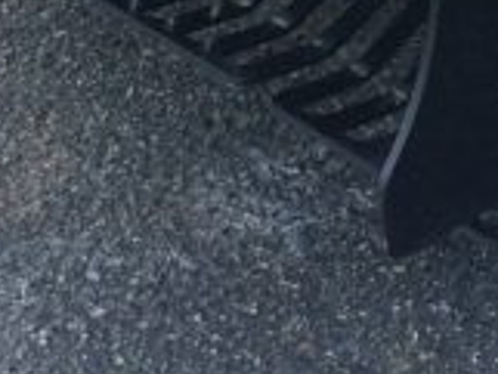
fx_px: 2649
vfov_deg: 7.5
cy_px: -535
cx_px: 544
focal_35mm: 184
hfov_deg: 10.6
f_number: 2.2
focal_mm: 4.15
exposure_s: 1/255
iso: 32
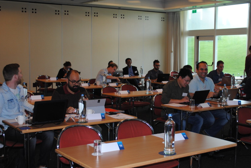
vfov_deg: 25.3
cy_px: 75
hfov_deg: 36.9
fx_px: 374
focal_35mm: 54
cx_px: 151
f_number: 4.5
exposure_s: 1/60
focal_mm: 29
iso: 200
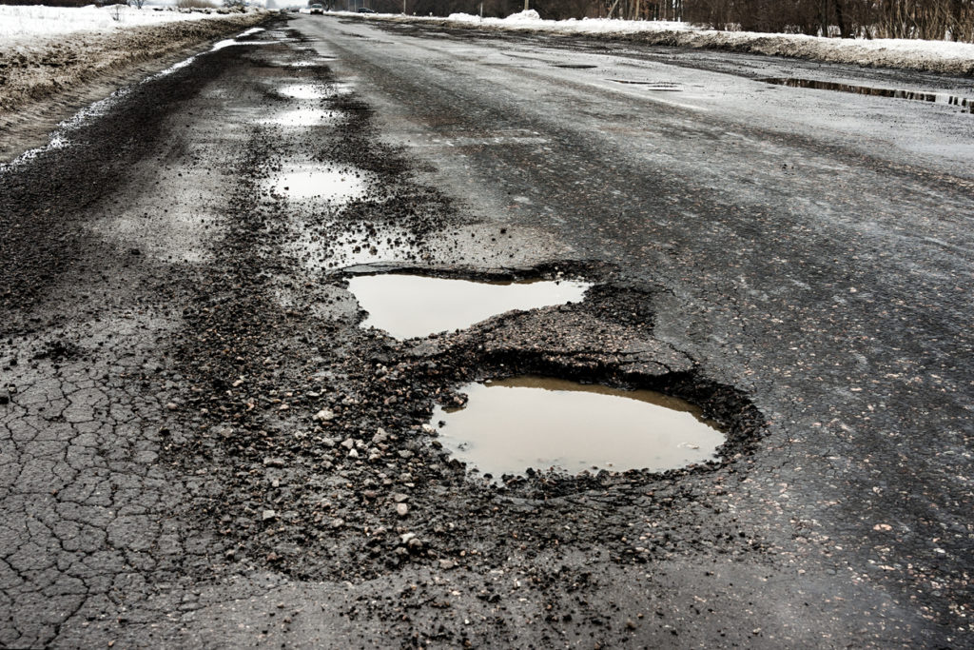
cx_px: 487
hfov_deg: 53.1
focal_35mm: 36
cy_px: 325
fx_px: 974
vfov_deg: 36.9
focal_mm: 24
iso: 200
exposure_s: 1/160
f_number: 9
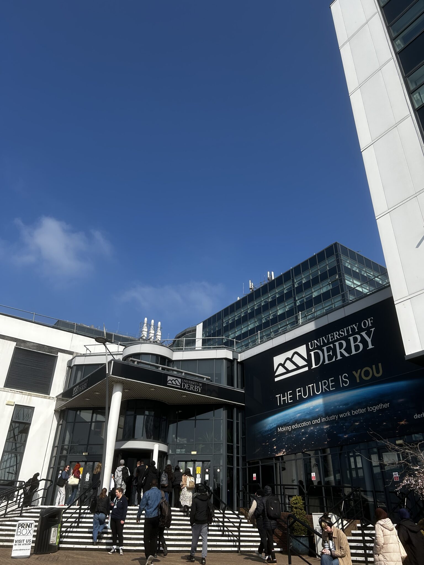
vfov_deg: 67.3
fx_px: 425
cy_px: 282
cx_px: 212
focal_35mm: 26
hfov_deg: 53.1
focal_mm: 5.7
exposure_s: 1/3831
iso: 50
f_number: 1.5
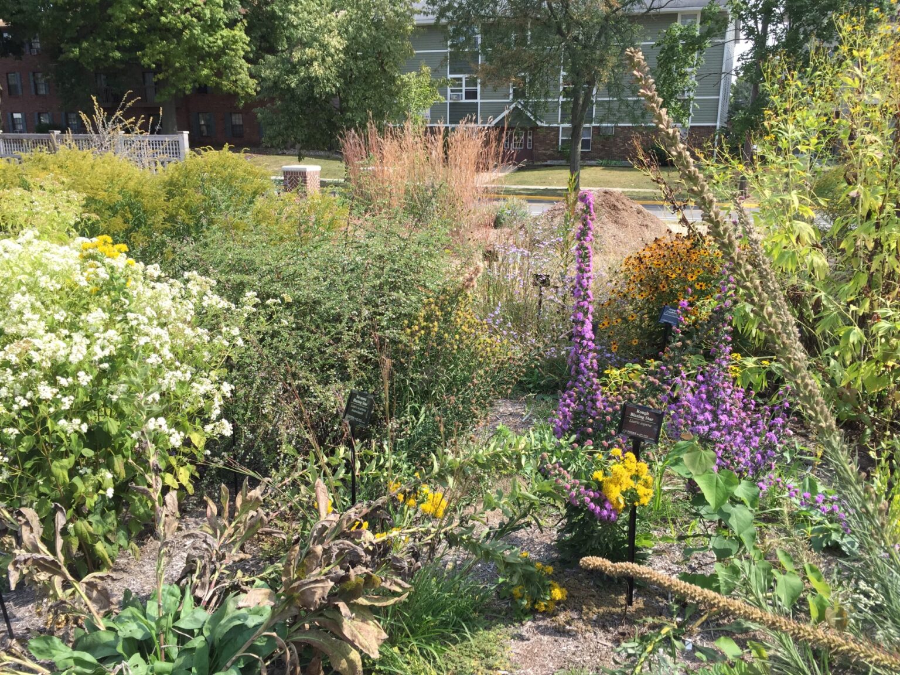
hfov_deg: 61.7
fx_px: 754
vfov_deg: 48.2
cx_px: 450
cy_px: 338
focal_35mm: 29
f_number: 2.2
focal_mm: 4.15
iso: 32
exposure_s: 1/732
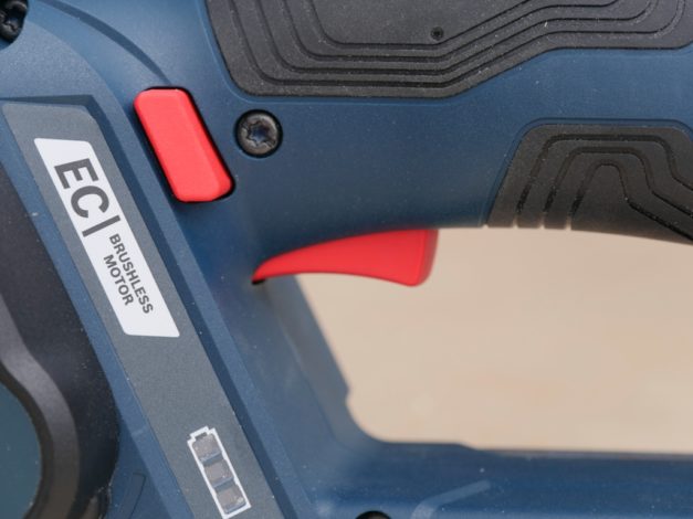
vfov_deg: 9.6
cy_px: 260
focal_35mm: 154
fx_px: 3082
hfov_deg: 12.8
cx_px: 346
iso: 200
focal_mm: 77
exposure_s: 1/400
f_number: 5.4
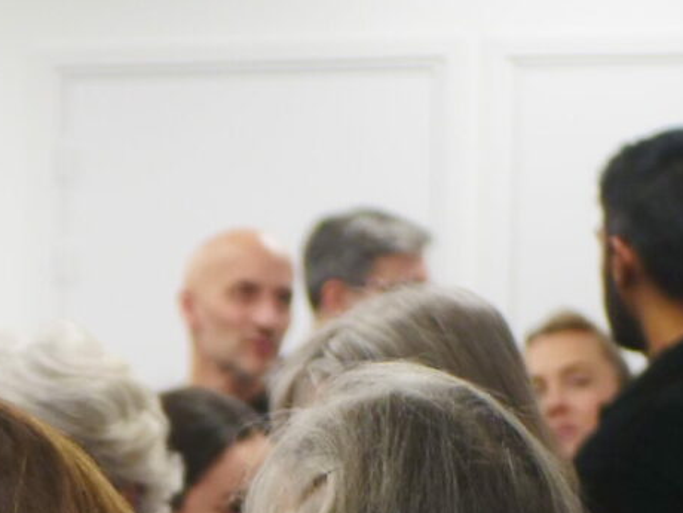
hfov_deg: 11.5
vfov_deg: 8.7
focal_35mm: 167
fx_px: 3295
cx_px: -235
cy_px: 721
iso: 1600
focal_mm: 25
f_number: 1.7
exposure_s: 1/1000
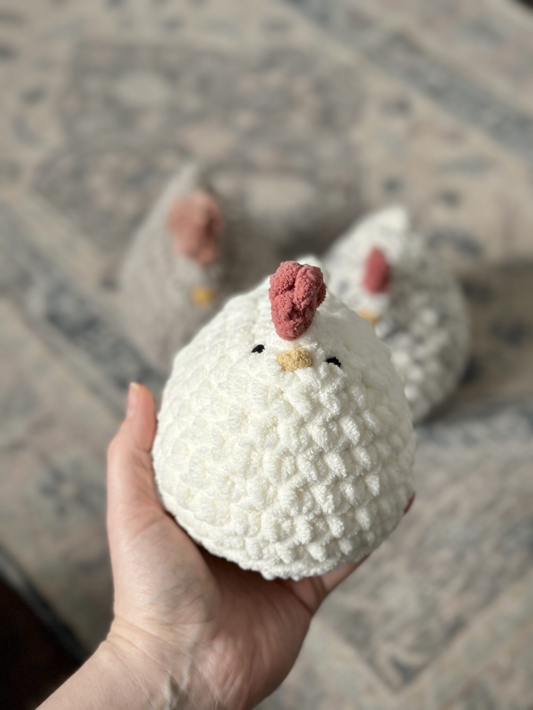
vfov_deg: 39.7
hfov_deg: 30.3
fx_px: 985
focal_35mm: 48
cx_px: 266
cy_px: 355
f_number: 1.78
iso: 160
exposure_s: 1/60
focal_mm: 6.86
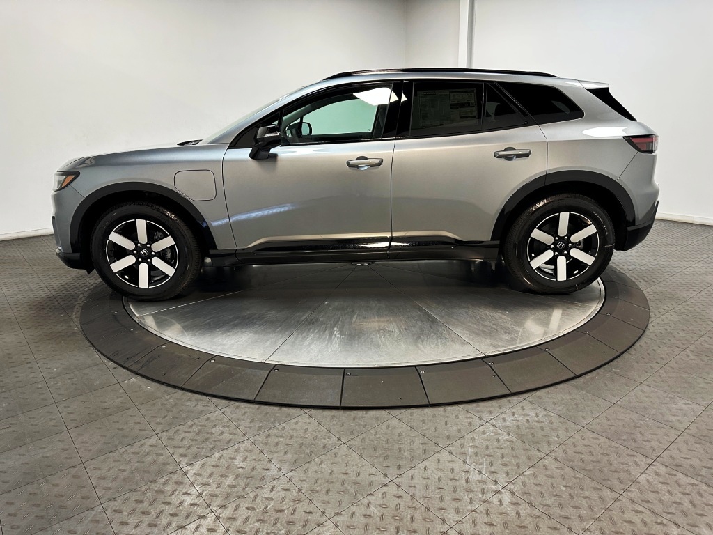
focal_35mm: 24
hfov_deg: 71.6
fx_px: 494
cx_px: 356
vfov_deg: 56.8
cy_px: 268
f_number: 1.78
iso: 400
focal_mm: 6.86
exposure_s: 1/60
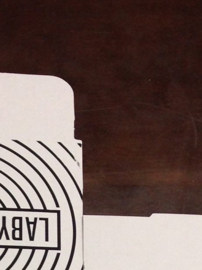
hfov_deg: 10.6
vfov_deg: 12.7
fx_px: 1067
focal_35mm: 137
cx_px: -56
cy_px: 529
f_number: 2.4
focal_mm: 4.12
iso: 80
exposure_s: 1/20
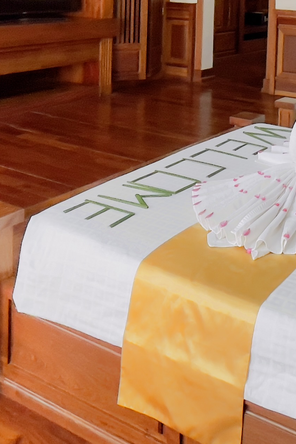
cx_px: 287
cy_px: 1
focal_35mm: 43
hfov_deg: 29.4
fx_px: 530
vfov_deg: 40.0
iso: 320
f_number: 2.4
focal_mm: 1.54
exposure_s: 1/50
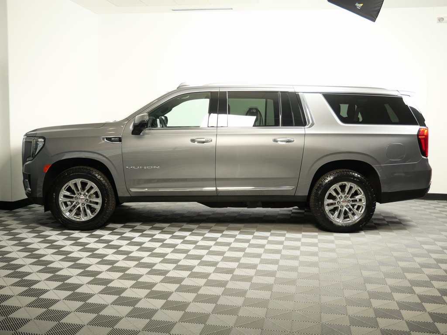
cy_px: 168
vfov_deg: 39.7
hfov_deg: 51.4
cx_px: 224
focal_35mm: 36
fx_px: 465
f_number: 4
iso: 250
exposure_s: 1/200
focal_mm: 18
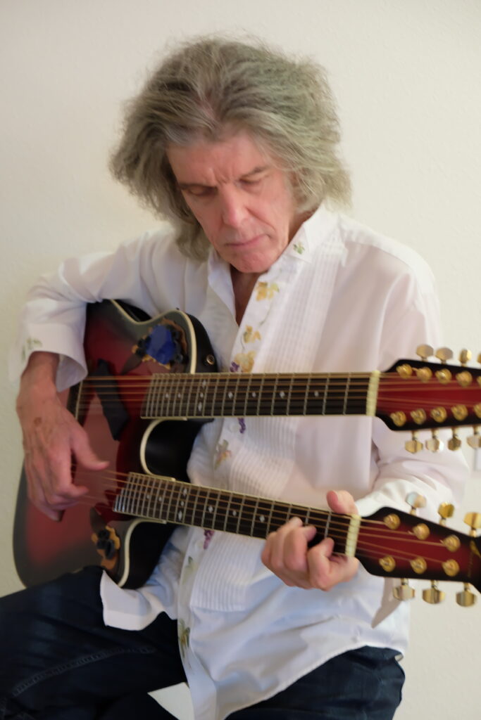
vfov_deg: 40.3
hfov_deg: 27.5
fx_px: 982
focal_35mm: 49
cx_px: 240
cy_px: 360
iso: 1250
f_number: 3.6
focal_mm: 32.9
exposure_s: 1/15
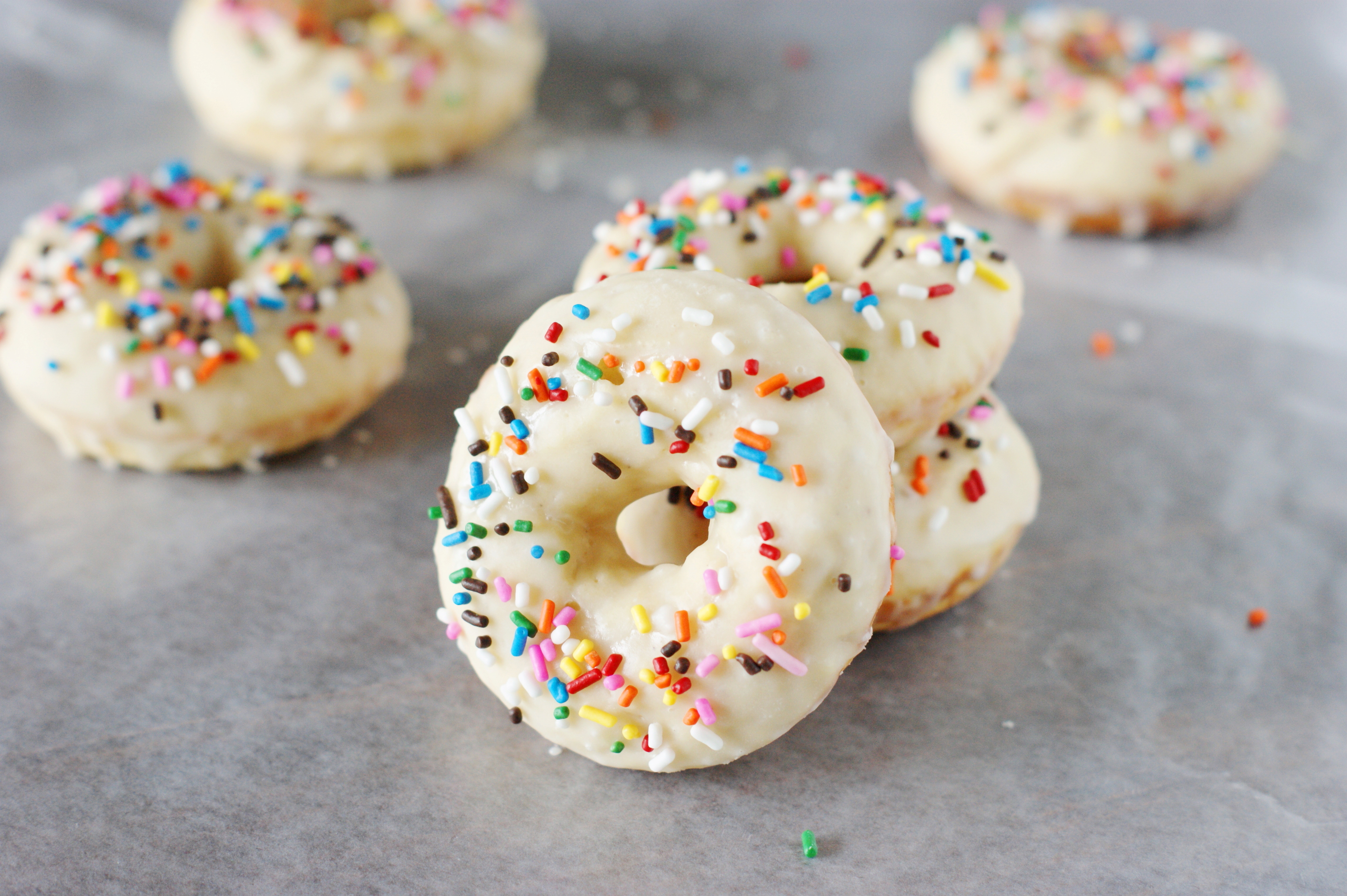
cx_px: 674
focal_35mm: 75
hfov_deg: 27.0
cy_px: 448
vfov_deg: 18.2
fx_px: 2805
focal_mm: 50
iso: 400
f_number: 3.2
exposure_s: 1/60
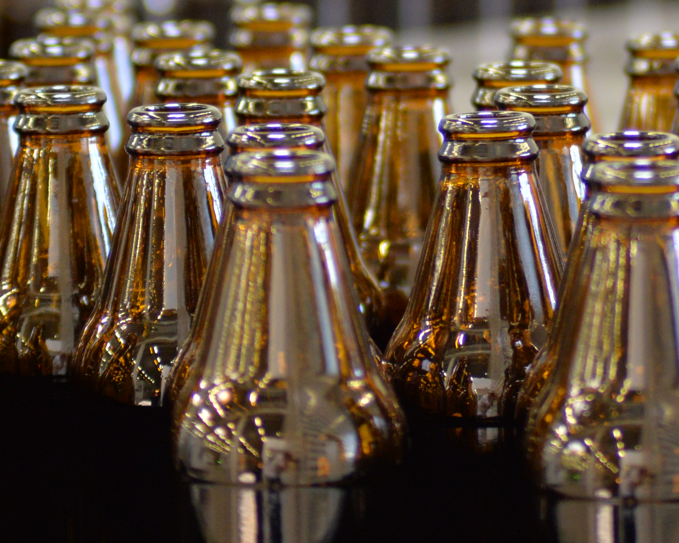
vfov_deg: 7.2
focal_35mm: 215
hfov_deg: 9.0
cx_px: 510
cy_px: 90
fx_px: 4320
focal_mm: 70
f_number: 4
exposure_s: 1/60
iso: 1250
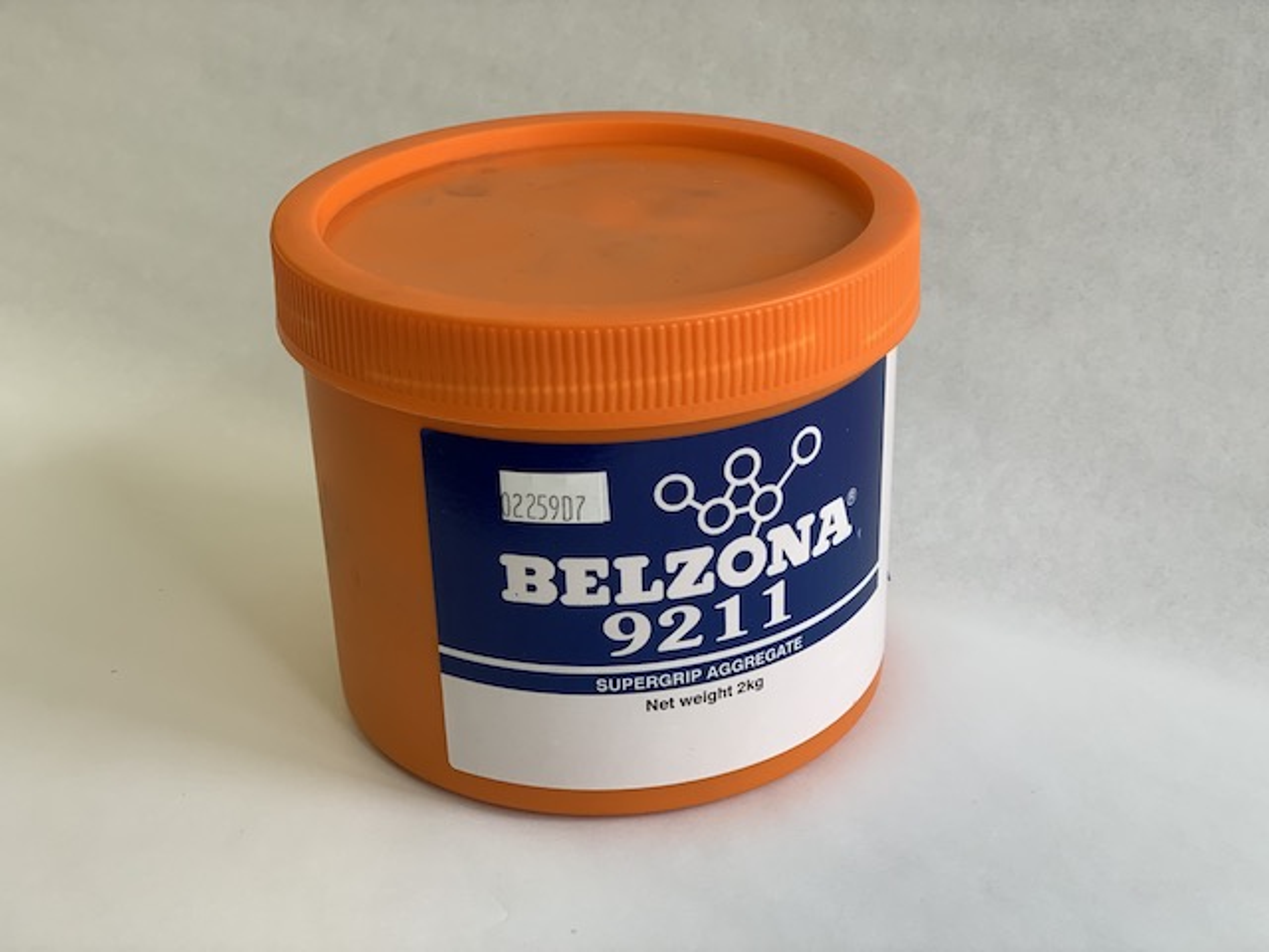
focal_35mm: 52
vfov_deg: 28.0
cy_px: 476
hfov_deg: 36.8
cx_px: 634
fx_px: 1906
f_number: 2.4
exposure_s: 1/100
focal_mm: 6
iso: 40
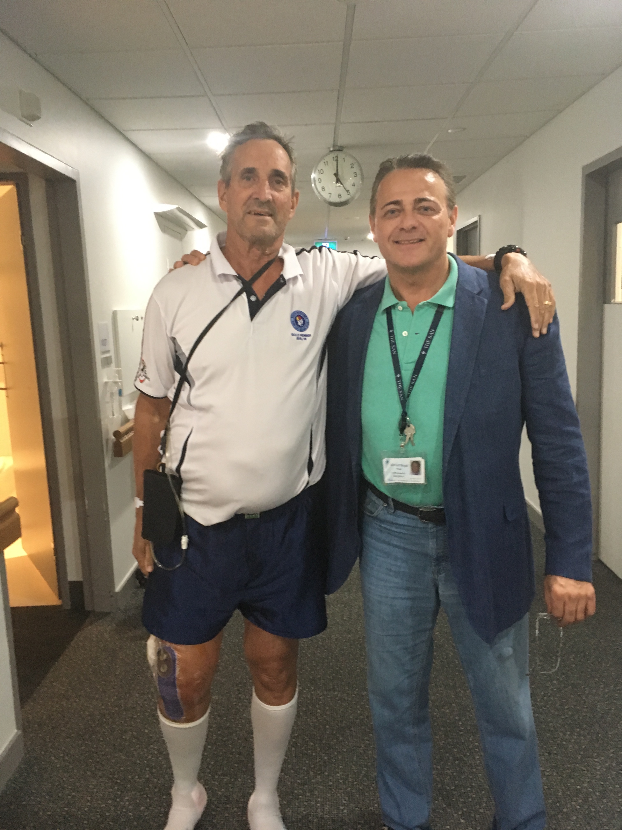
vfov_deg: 61.7
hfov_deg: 48.2
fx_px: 695
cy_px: 415
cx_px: 311
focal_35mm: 29
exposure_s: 1/33
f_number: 2.2
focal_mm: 4.15
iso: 250
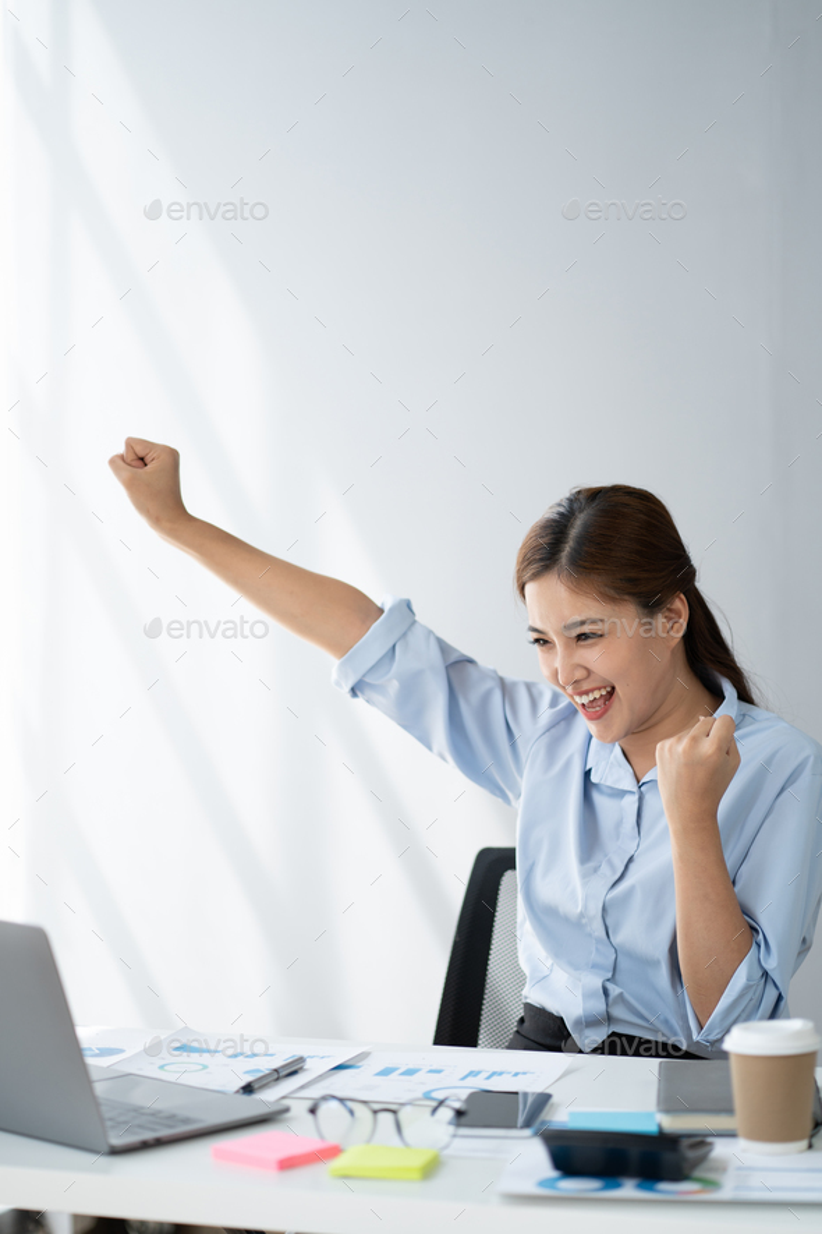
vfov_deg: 23.9
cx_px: 411
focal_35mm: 85
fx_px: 2911
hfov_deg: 16.1
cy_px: 617
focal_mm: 85
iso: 160
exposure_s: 1/400
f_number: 1.8
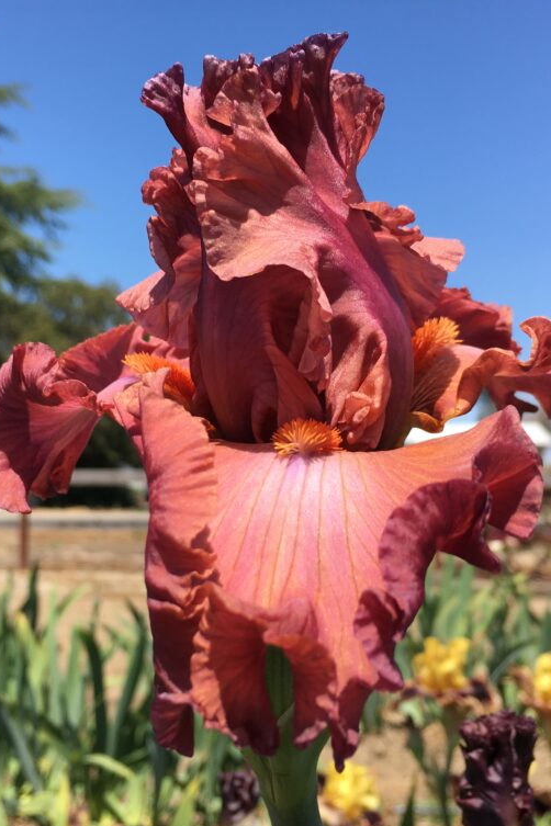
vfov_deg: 47.4
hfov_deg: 32.6
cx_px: 235
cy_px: 412
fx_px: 941
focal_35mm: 41
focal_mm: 4.15
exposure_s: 1/1012
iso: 25
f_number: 2.2
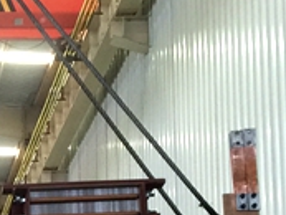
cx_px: -126
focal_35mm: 126
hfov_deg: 14.7
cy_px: 381
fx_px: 1042
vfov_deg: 11.0
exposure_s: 1/15
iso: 50
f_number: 2.2
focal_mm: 4.15
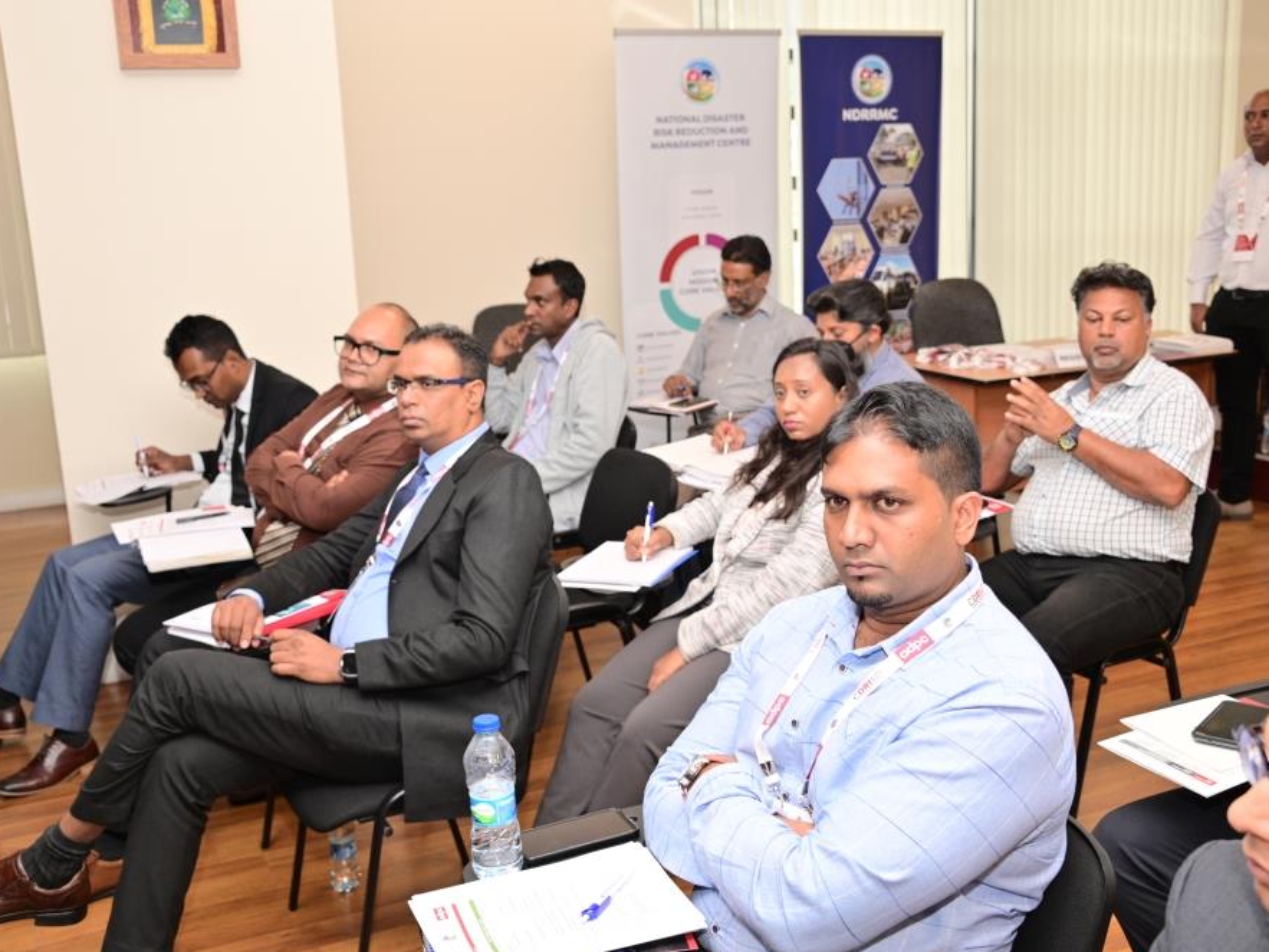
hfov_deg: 47.9
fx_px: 1430
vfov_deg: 36.8
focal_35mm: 39
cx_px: 647
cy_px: 488
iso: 1000
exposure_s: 1/200
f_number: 5.6
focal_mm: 35
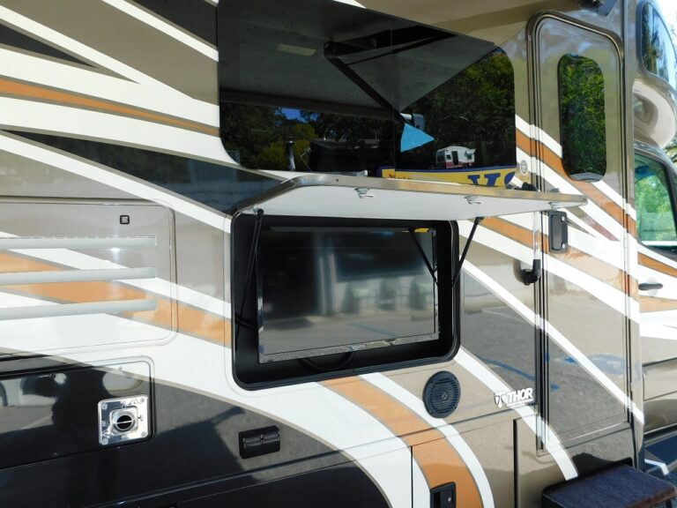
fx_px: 450
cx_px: 338
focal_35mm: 23
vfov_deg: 58.9
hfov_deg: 73.9
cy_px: 254
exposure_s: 1/250
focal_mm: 4
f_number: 3
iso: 125
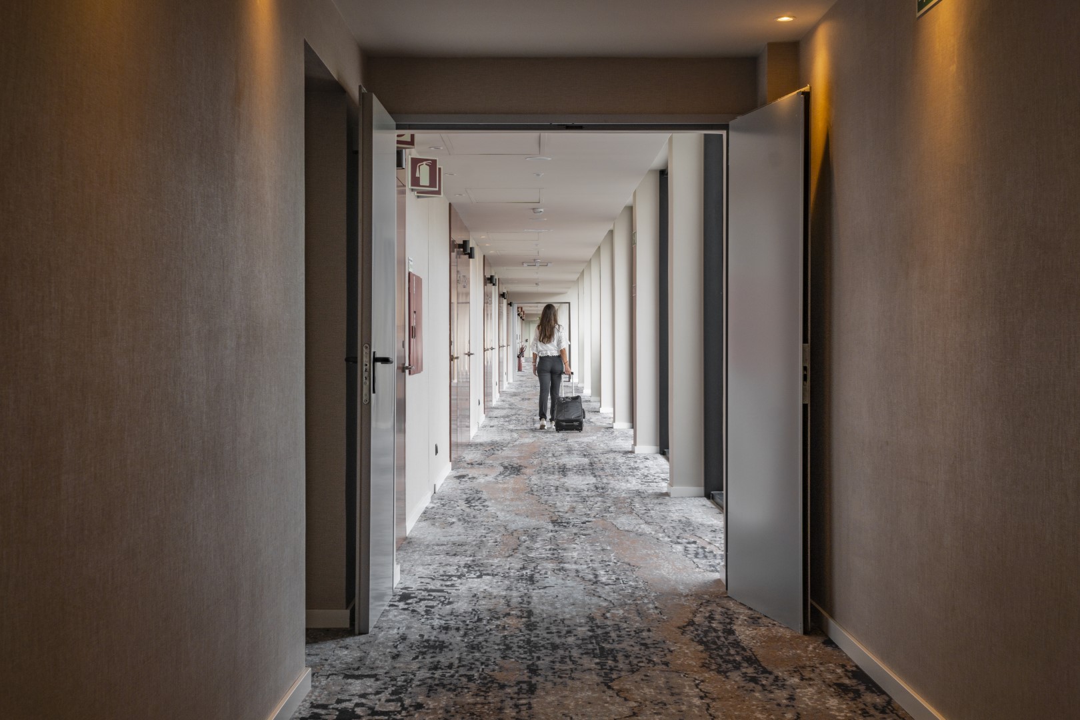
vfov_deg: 33.0
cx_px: 540
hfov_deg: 47.9
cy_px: 360
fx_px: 1215
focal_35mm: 40
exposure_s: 1/13
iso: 100
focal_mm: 27
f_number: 11
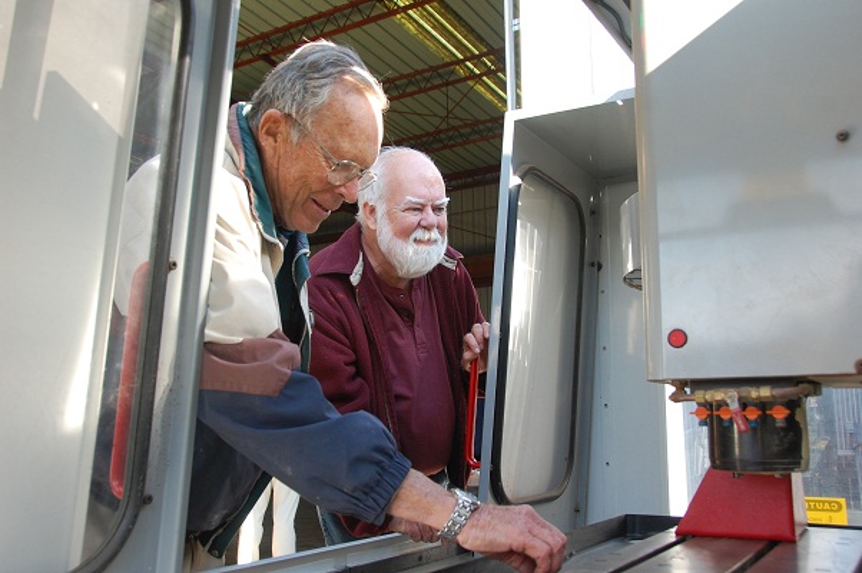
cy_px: 286
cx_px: 431
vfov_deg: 39.9
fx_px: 789
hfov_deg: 57.3
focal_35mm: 33
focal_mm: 22
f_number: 5.6
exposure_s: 1/125
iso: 400
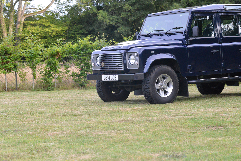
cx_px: 120
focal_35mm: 100
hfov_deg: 20.4
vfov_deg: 13.7
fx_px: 670
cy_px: 80
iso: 6400
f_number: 9
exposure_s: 1/1250
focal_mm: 100
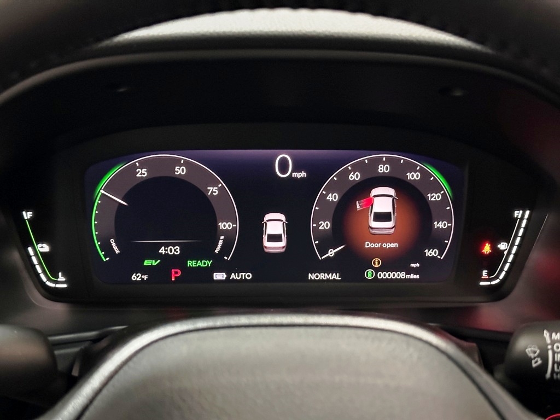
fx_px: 777
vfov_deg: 30.3
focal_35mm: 48
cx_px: 280
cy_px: 210
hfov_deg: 39.7
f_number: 1.78
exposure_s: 1/24
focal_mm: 6.86
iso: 640
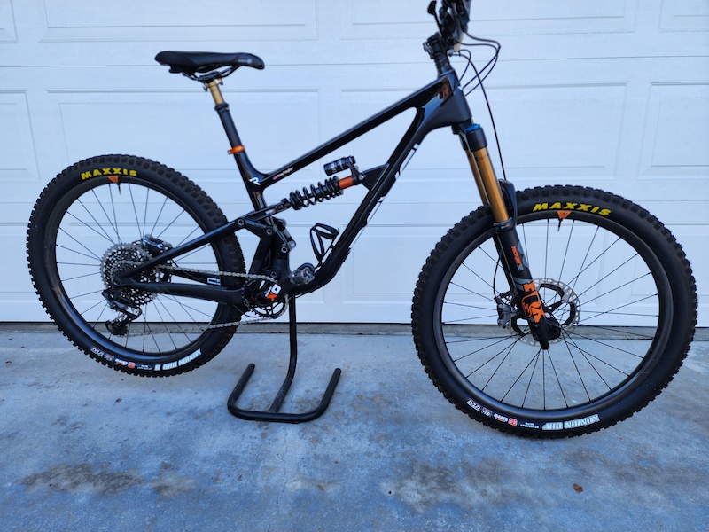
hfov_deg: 73.9
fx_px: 471
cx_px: 354
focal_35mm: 23
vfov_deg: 58.9
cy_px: 266
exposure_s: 1/180
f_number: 1.8
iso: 20
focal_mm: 6.4
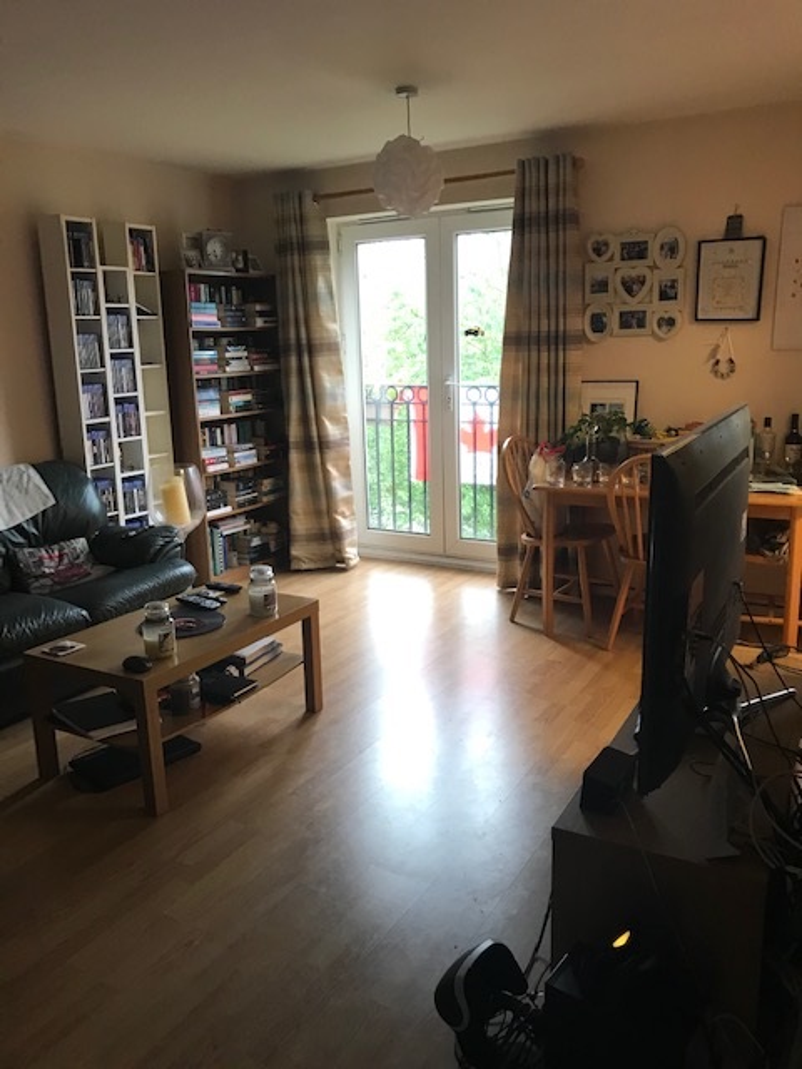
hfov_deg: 49.7
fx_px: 865
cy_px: 534
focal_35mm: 28
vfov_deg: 63.4
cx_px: 401
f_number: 1.8
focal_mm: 3.99
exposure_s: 1/17
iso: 40
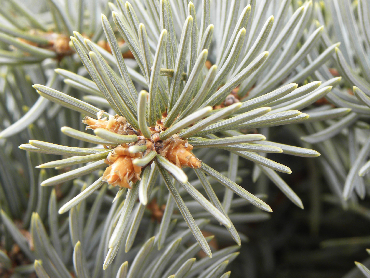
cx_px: 162
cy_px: 119
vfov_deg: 10.1
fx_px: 1571
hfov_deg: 13.4
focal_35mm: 147
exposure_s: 1/80.7
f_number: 4
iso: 72
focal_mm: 20.8
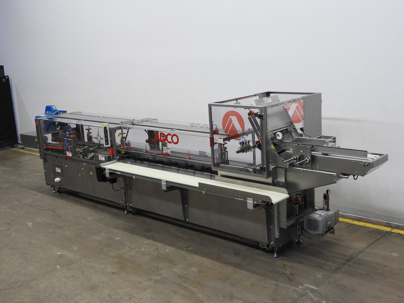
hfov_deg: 42.1
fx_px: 525
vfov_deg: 32.2
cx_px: 202
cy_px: 152
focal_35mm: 45
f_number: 4
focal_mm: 8.1
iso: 160
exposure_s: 1/30
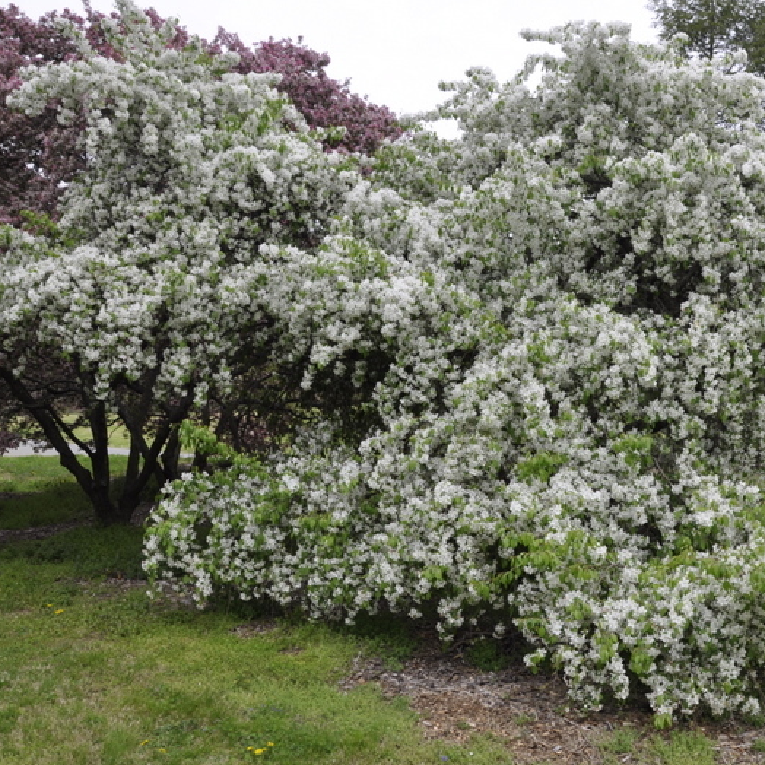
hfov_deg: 45.5
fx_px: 875
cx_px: 580
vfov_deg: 47.2
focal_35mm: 35
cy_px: 384
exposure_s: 1/125
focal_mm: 18
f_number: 11
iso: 200
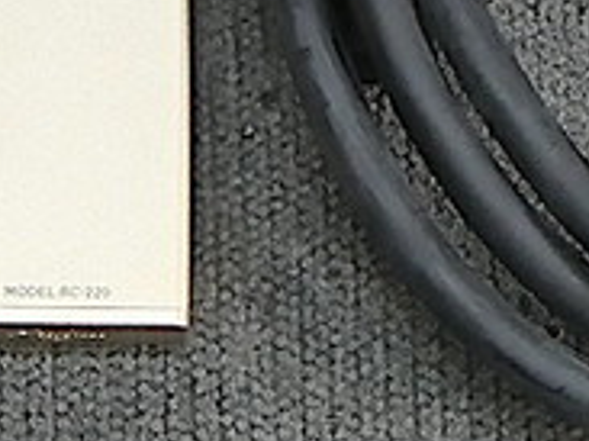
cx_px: 103
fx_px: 4472
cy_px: -155
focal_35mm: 263
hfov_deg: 7.5
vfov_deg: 5.6
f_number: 5.1
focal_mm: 9
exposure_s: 1/80
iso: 640
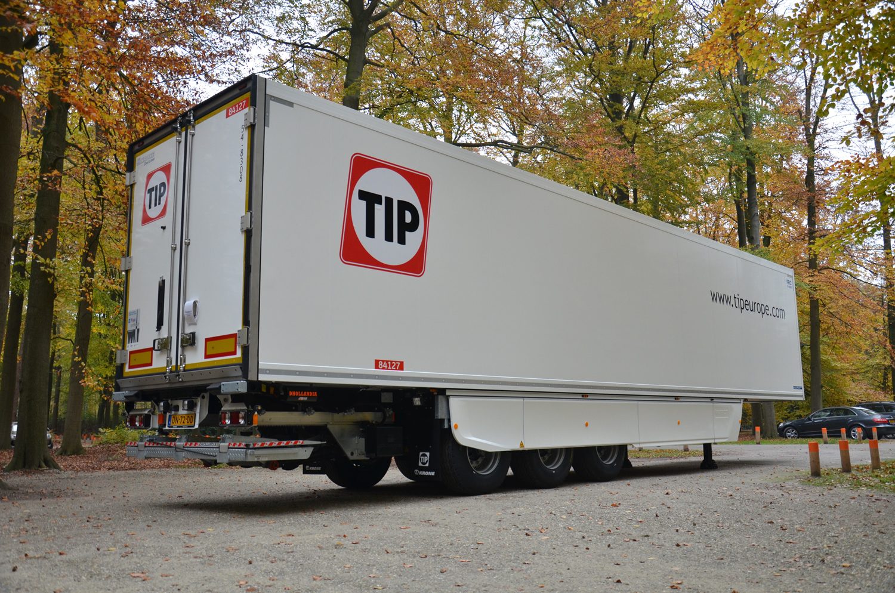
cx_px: 448
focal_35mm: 32
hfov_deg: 59.6
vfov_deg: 41.6
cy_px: 296
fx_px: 782
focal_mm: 21
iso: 500
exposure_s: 1/60
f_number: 4
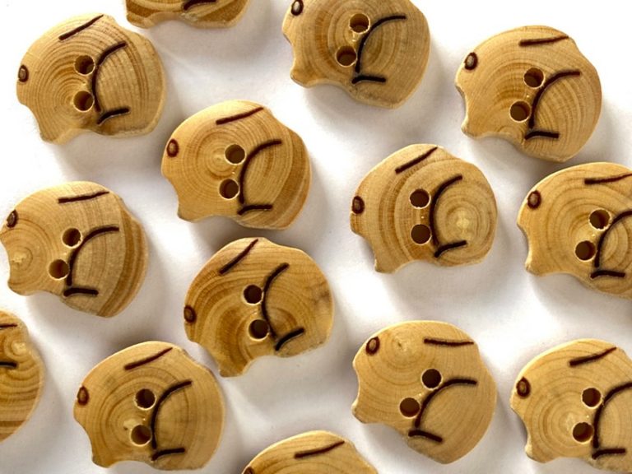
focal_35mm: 26
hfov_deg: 67.3
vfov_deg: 53.1
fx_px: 475
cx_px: 316
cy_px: 237
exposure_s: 1/121
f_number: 1.8
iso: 125
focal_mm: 4.25
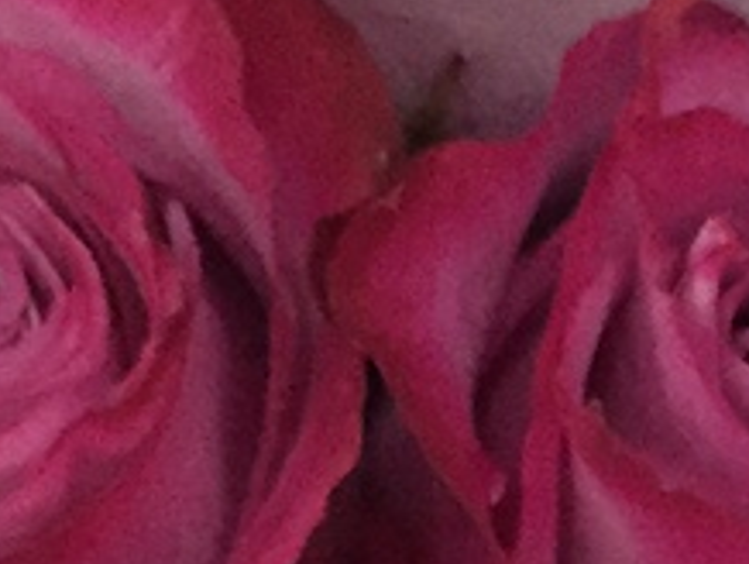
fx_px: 4700
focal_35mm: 217
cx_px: 649
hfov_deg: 9.1
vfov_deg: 6.7
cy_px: 1001
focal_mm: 4.15
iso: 250
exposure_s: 1/30
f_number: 2.2
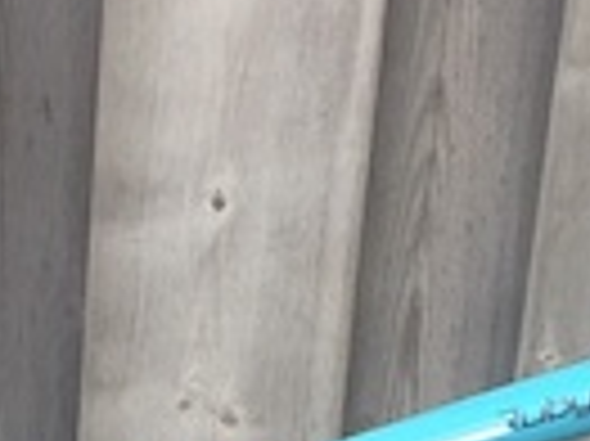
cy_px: 846
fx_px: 3014
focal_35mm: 177
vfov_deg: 8.0
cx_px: 189
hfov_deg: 11.2
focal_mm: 4.15
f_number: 2.2
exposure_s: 1/520
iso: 32
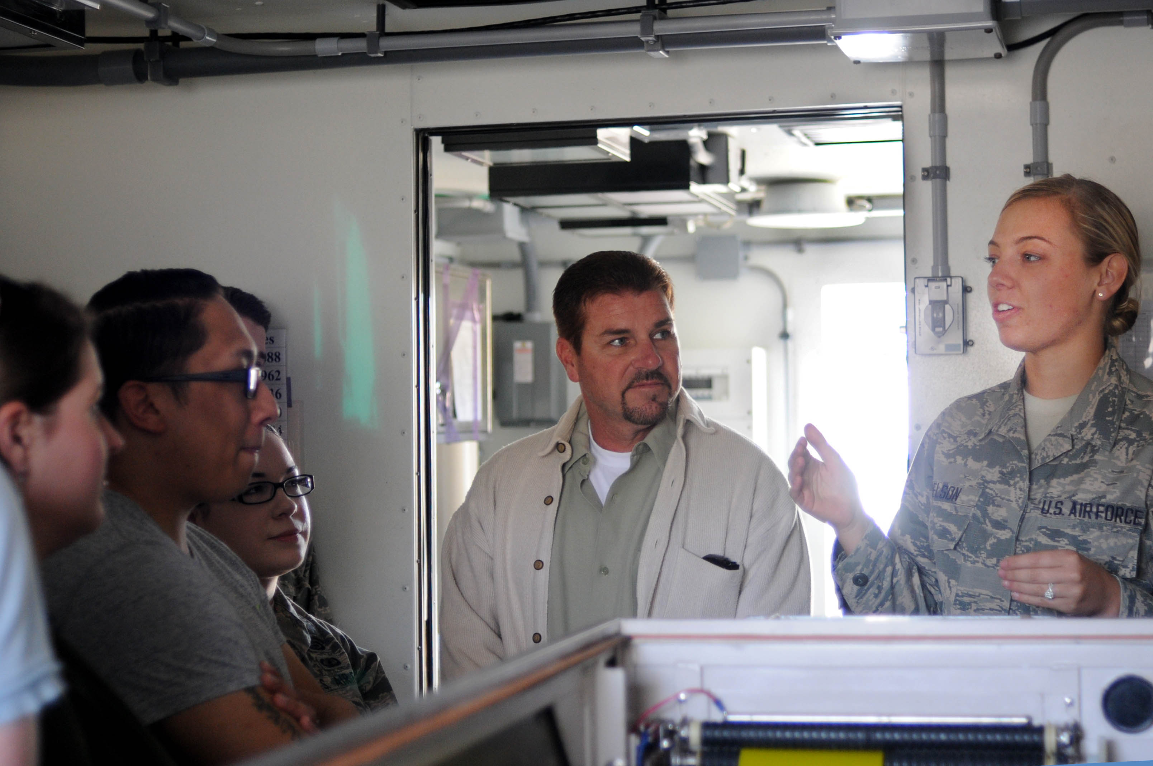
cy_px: 383
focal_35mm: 52
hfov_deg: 37.9
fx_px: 1679
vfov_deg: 25.7
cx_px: 576
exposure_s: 1/125
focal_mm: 35
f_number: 5.6
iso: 640
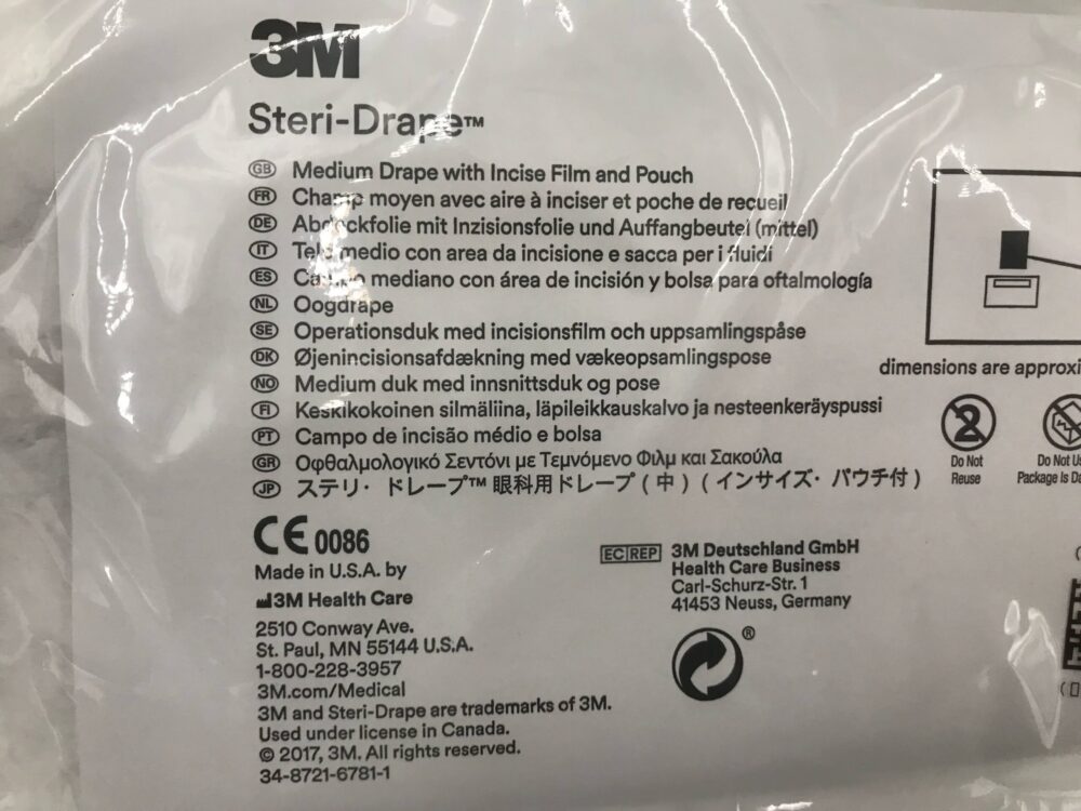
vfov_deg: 49.7
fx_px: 874
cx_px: 540
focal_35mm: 28
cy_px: 406
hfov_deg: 63.4
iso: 32
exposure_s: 1/40
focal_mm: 3.99
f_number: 1.8
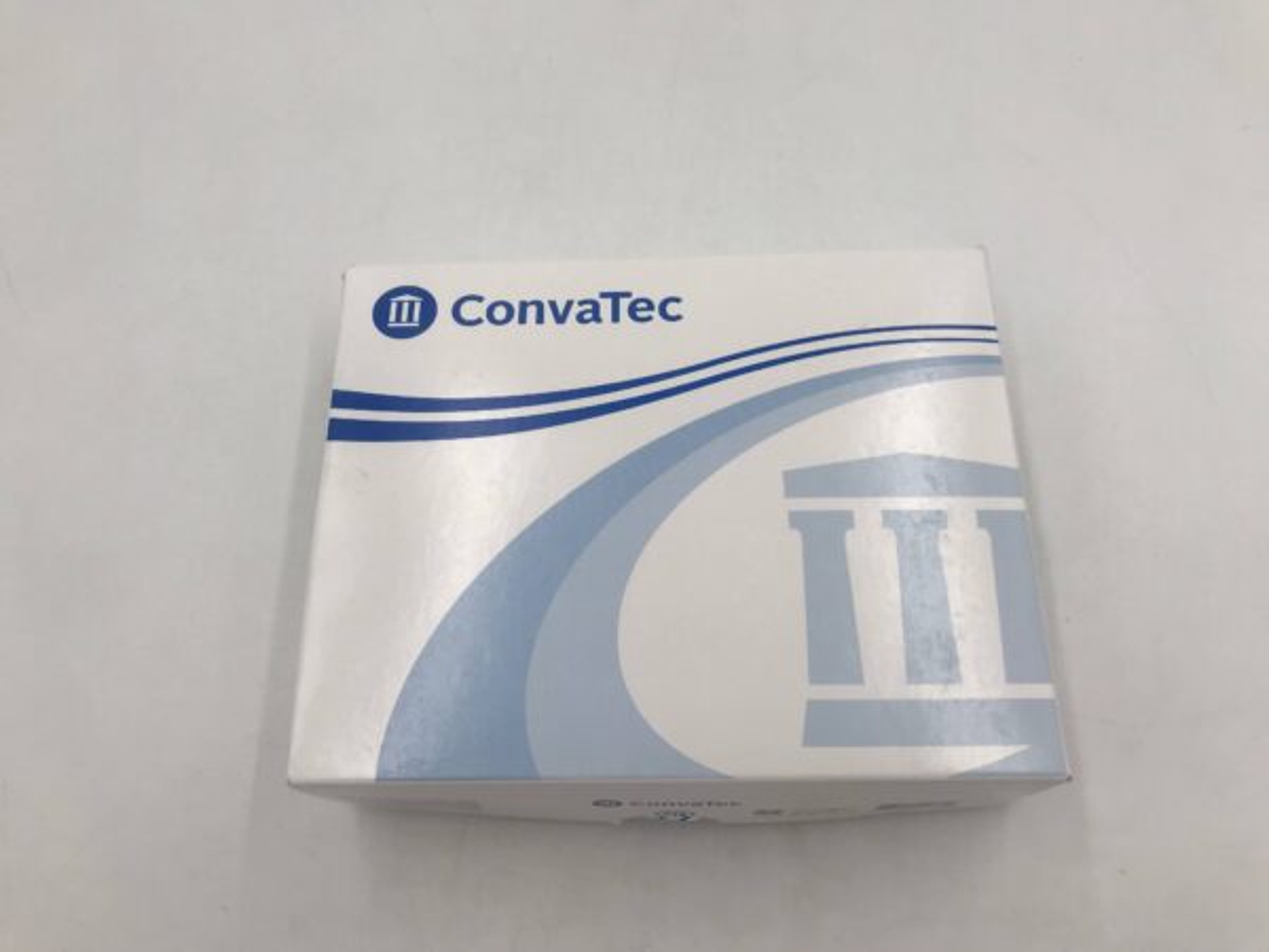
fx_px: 1026
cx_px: 634
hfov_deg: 63.4
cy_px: 476
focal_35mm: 28
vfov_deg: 49.7
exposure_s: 1/380
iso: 20
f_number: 1.8
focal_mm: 3.99
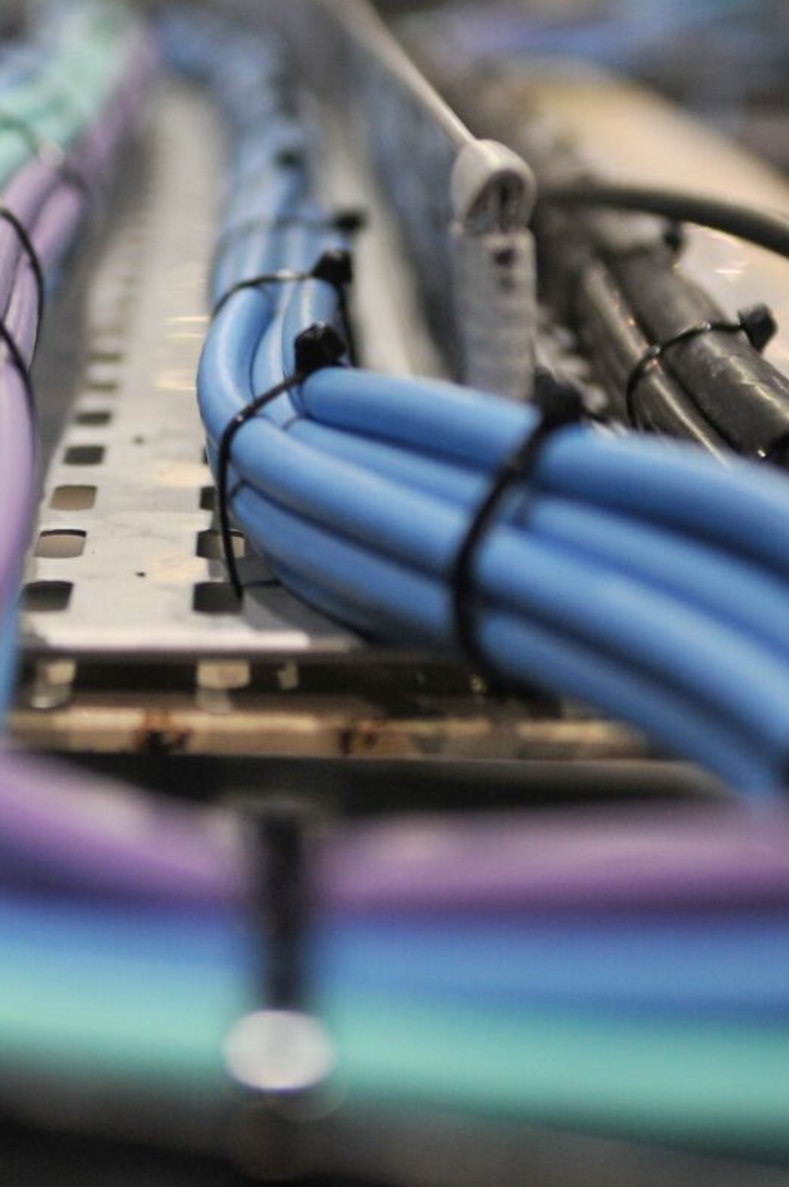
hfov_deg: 12.4
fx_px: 3624
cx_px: 136
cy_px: 350
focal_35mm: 110
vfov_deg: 18.5
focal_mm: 38
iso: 560
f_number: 2.8
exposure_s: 1/30
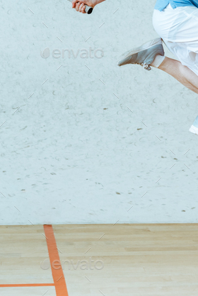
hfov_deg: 13.4
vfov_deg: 19.9
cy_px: 47
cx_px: 176
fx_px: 833
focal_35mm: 101
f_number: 3.5
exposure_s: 1/200
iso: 250
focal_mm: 48
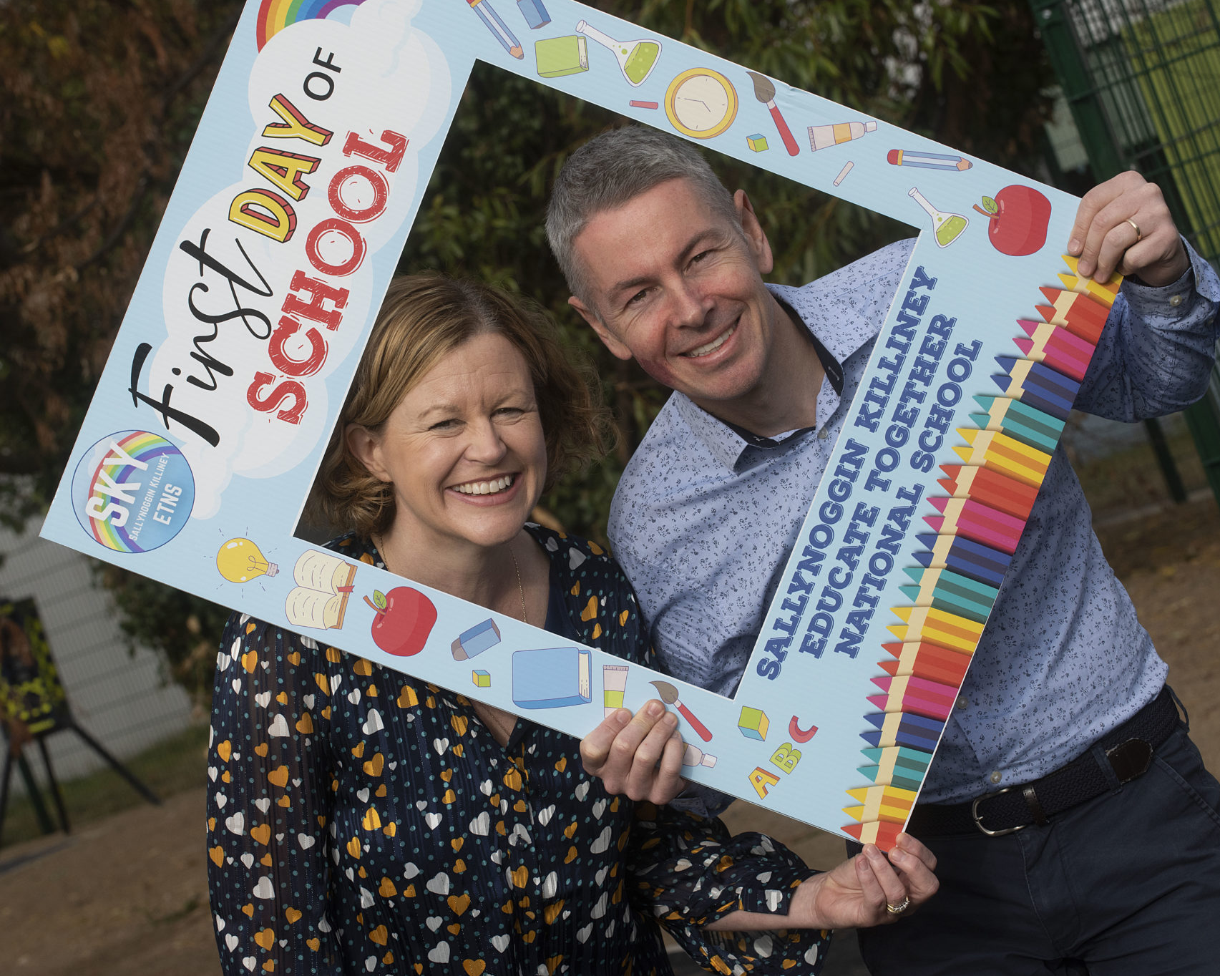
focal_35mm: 115
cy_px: 488
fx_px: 4152
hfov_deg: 16.7
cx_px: 584
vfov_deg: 13.4
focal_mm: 102
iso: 400
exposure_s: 1/500
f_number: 11
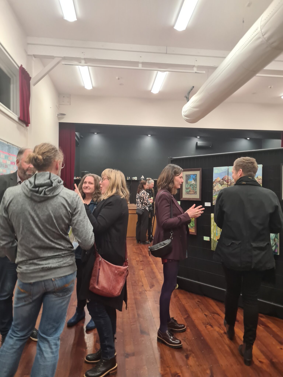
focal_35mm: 26
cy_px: 188
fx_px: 283
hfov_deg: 53.1
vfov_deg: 67.3
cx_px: 142
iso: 160
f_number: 1.8
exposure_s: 1/50
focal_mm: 5.4
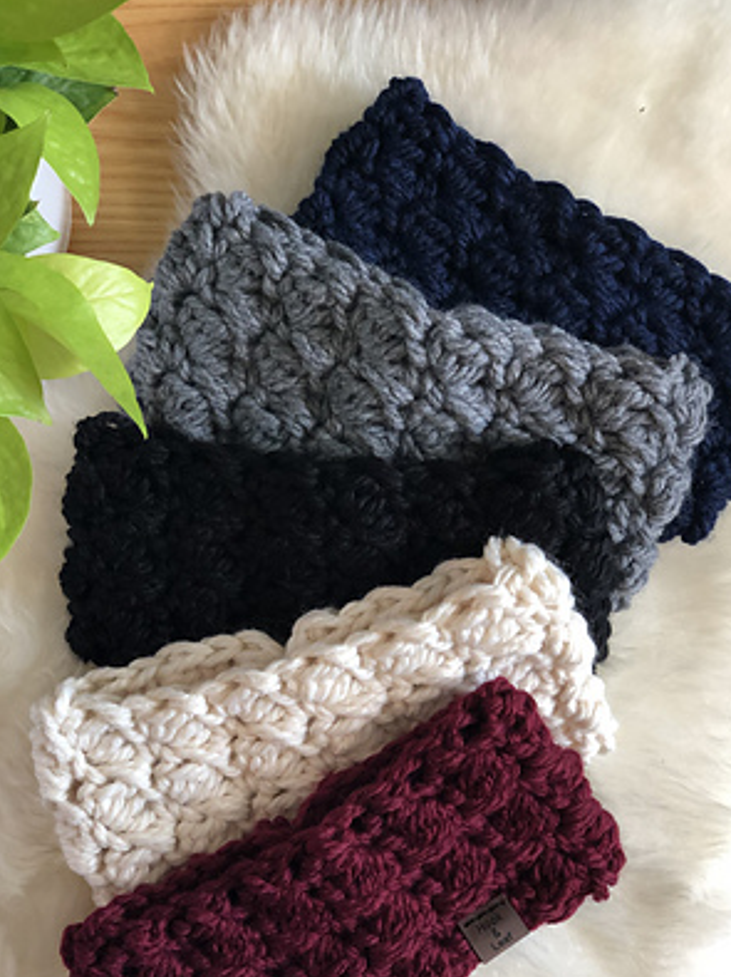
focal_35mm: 66
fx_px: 1860
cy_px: 600
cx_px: 299
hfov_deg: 22.2
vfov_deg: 29.3
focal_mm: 6
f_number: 2.4
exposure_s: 1/40
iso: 100
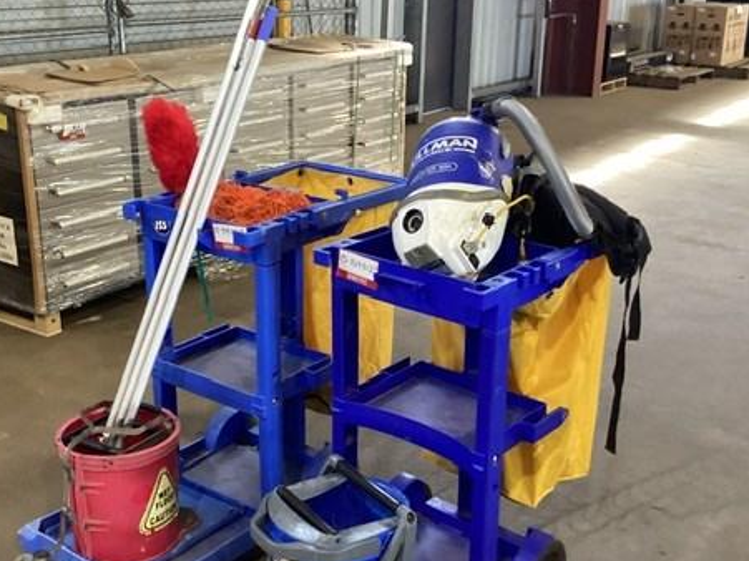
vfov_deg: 32.9
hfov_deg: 42.9
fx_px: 952
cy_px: 285
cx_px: 326
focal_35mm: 44
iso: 320
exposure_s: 1/40
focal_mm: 3.3
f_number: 2.4
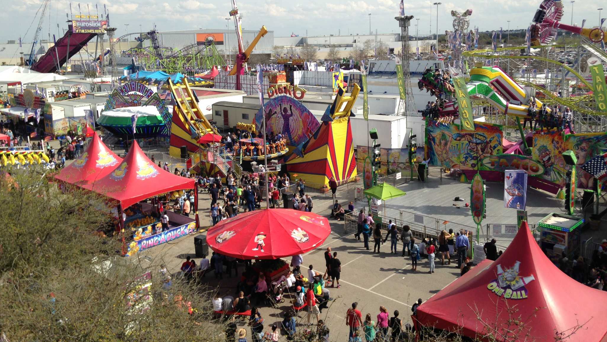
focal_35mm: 36
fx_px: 579
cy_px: 116
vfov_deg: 32.6
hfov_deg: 55.3
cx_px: 303
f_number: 2.4
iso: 50
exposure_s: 1/1595
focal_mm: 4.12
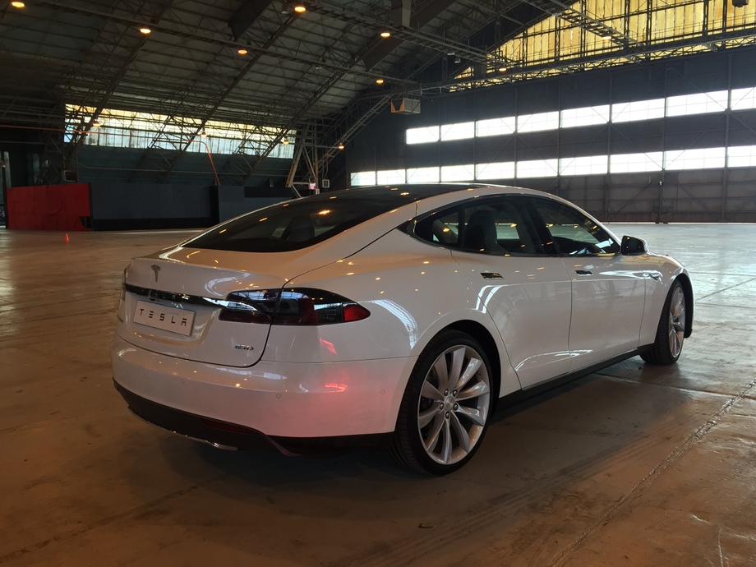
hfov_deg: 61.7
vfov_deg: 48.2
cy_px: 284
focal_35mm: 29
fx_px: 633
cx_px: 378
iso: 50
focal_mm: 4.15
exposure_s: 1/120
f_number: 2.2
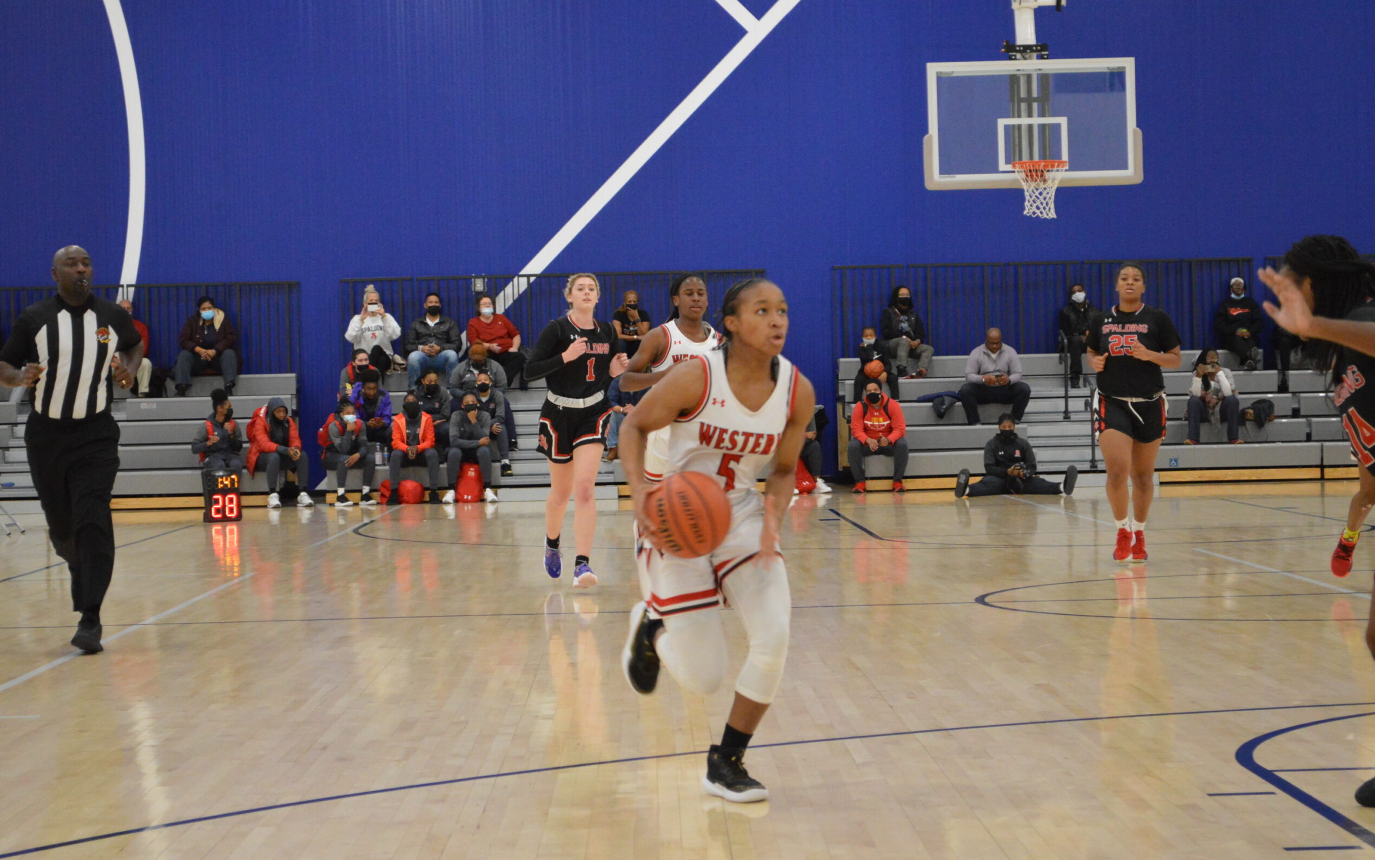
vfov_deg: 16.3
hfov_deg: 25.8
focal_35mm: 80
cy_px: 408
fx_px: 2998
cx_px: 684
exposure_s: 1/250
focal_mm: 52
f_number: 5.6
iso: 3200
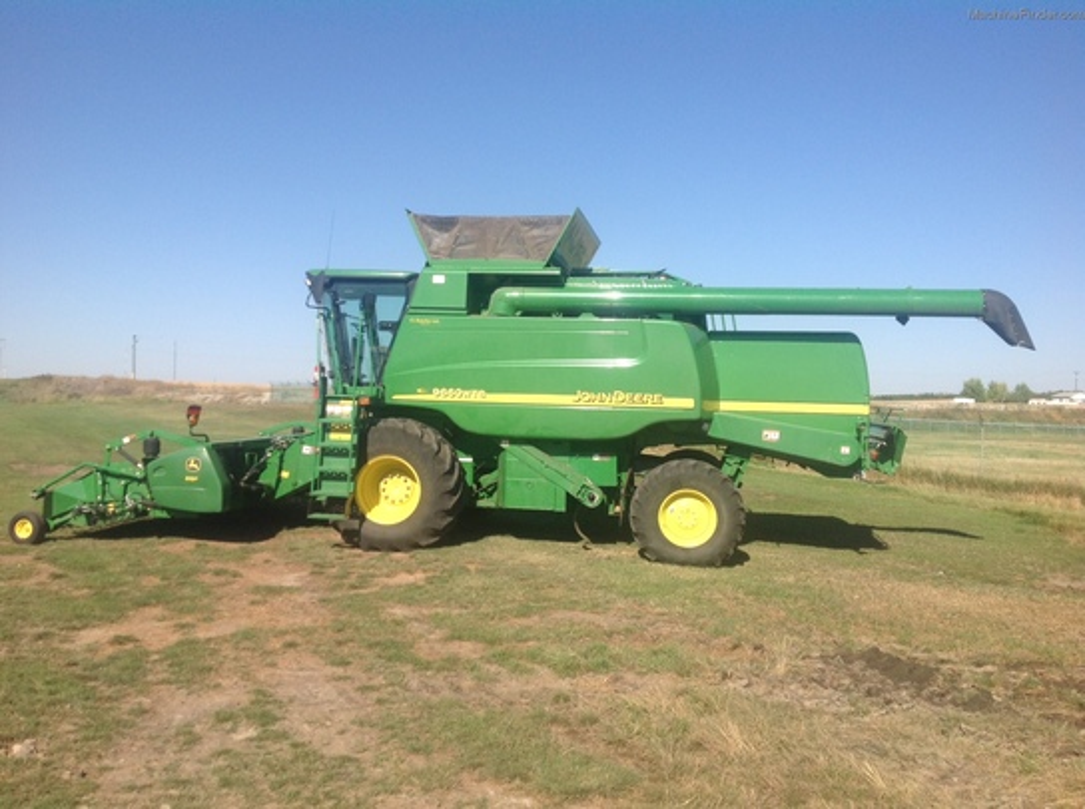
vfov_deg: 40.6
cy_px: 404
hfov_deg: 52.7
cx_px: 542
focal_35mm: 35
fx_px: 1095
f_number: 2.4
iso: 50
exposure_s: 1/2160
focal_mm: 4.28
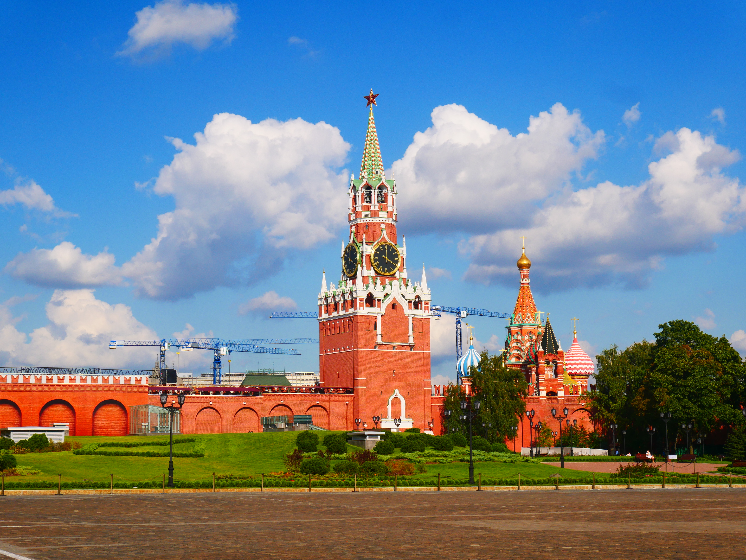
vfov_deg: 23.7
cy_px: 280
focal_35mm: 62
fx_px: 1337
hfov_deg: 31.2
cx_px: 373
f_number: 11
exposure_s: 1/125
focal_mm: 31
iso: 200
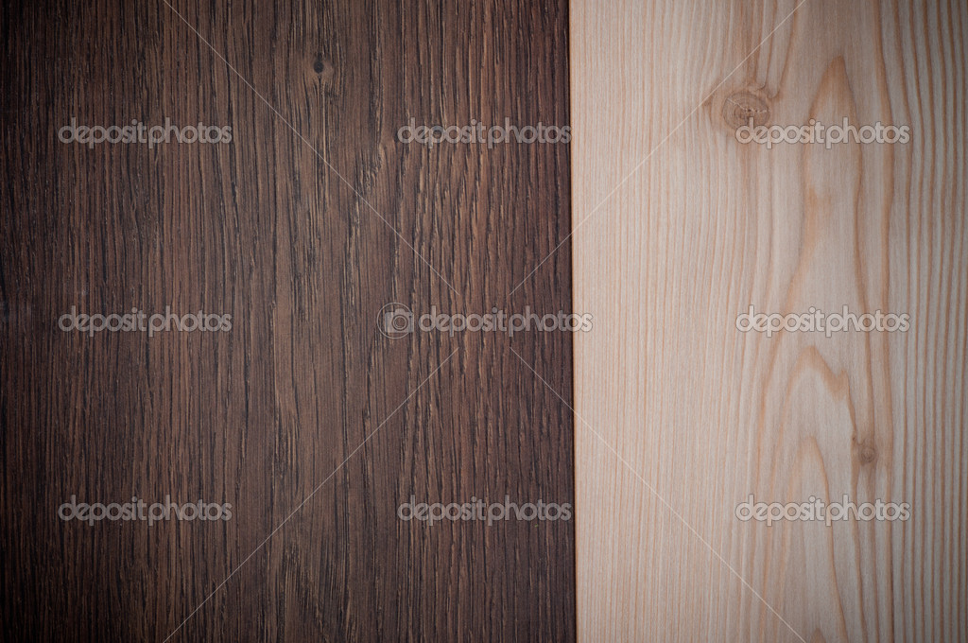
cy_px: 322
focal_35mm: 135
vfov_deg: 10.1
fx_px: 3625
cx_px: 484
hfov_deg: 15.2
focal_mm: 90
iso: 200
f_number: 14
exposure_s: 1/160
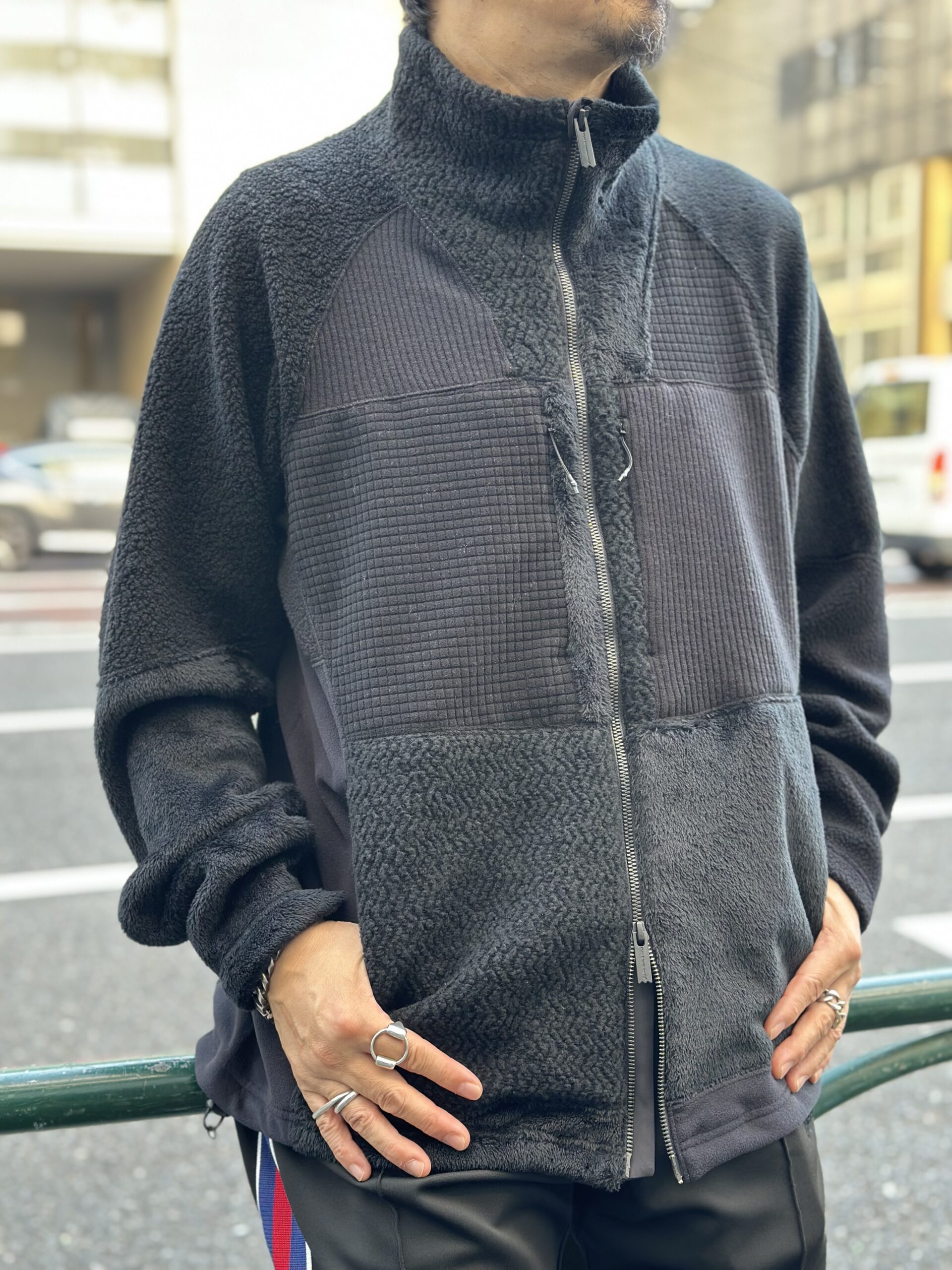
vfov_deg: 39.7
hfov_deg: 30.3
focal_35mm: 48
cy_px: 635
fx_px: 1760
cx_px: 476
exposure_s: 1/121
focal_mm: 6.86
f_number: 1.78
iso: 100
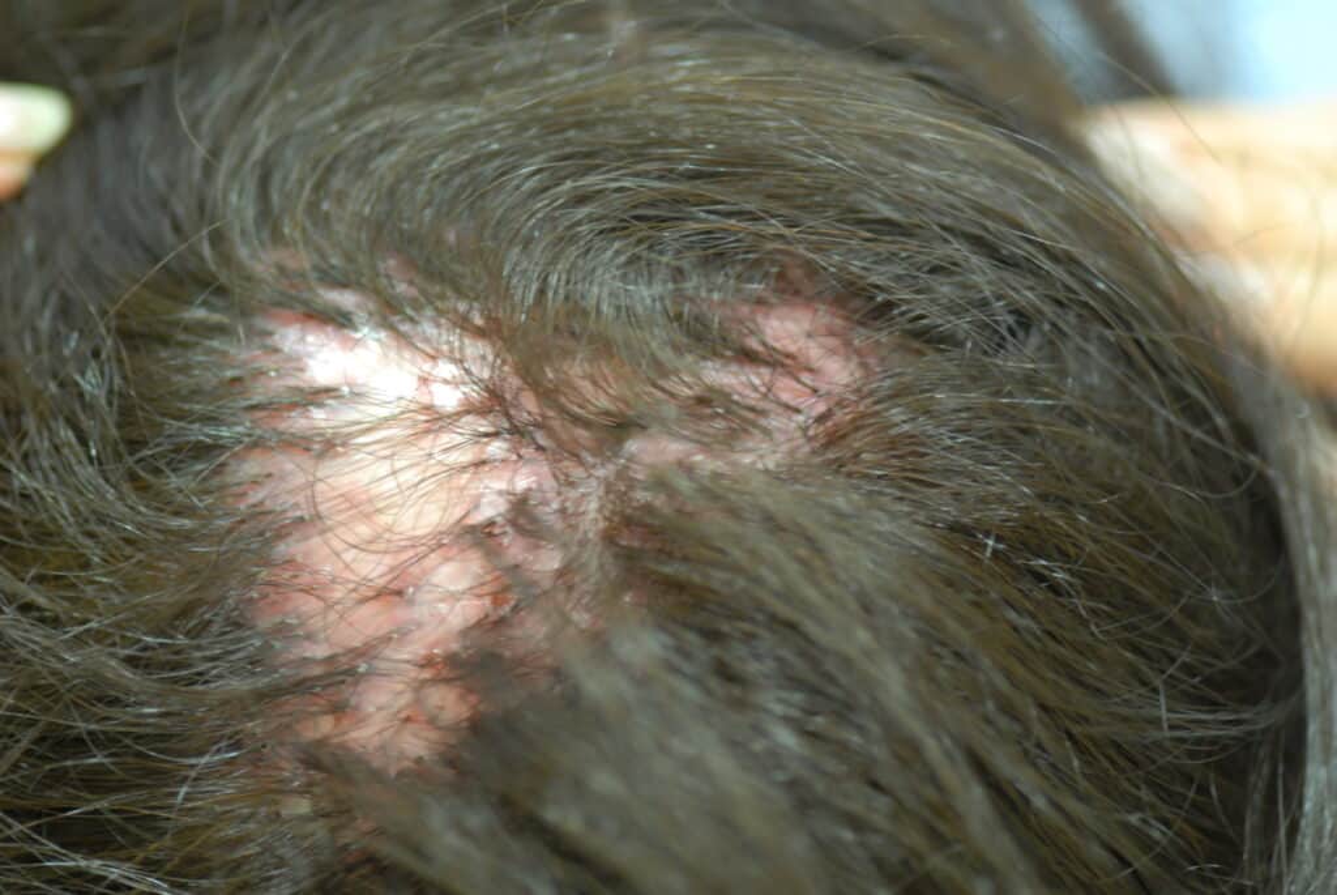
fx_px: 5855
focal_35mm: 158
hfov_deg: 13.0
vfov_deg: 8.7
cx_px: 668
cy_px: 448
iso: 400
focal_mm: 105
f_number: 3
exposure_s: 1/25
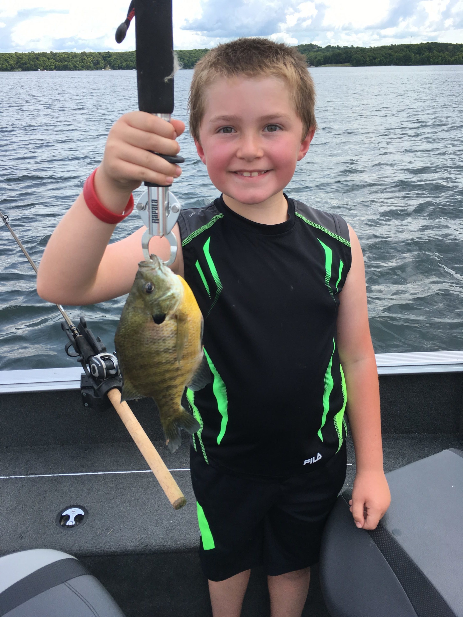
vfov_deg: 61.7
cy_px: 308
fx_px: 517
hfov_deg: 48.2
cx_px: 232
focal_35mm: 29
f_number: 2.2
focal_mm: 4.15
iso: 25
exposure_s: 1/712
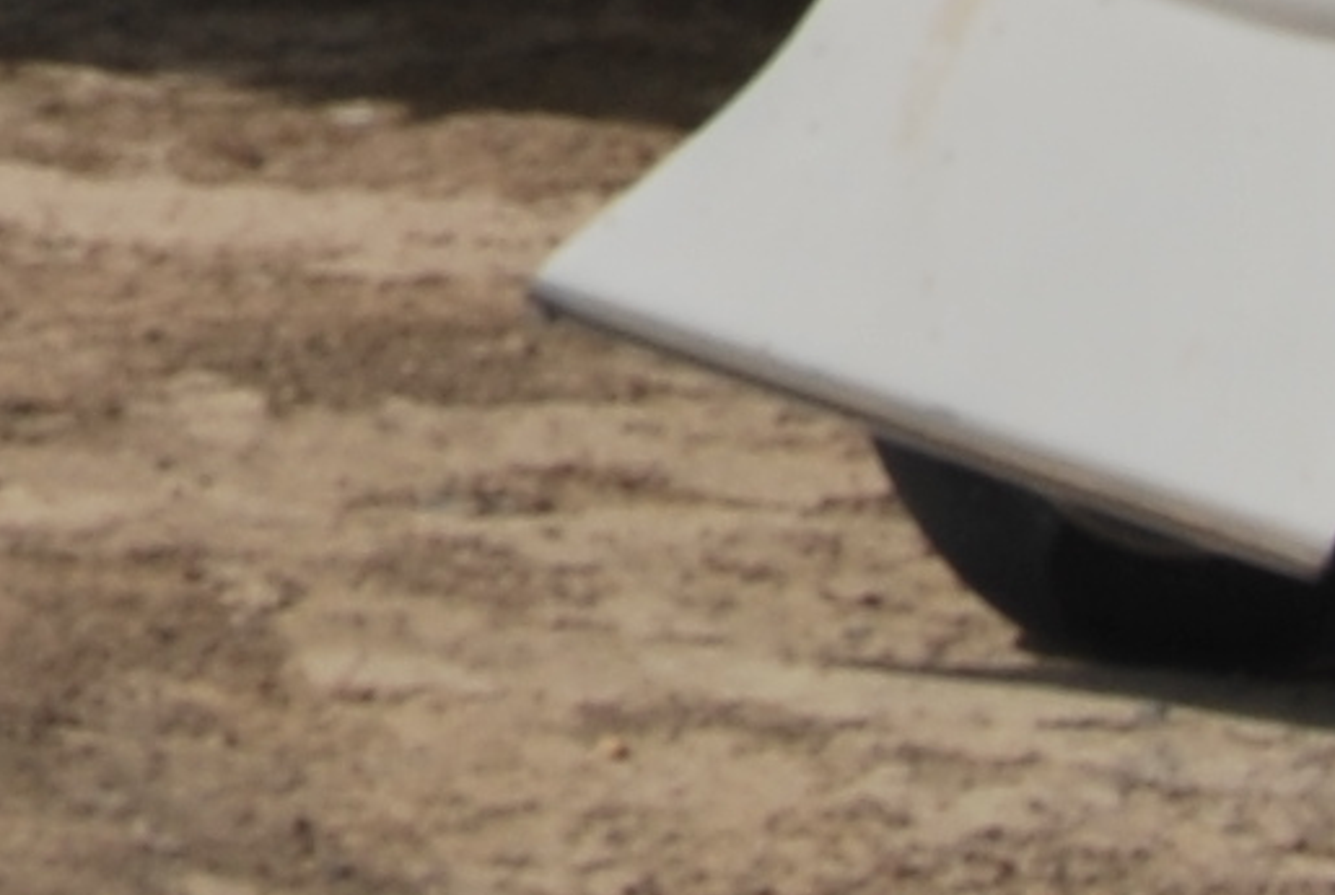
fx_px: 11735
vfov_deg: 4.2
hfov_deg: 6.3
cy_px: -1951
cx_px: -1545
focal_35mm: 316
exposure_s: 1/320
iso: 100
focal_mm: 28
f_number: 9
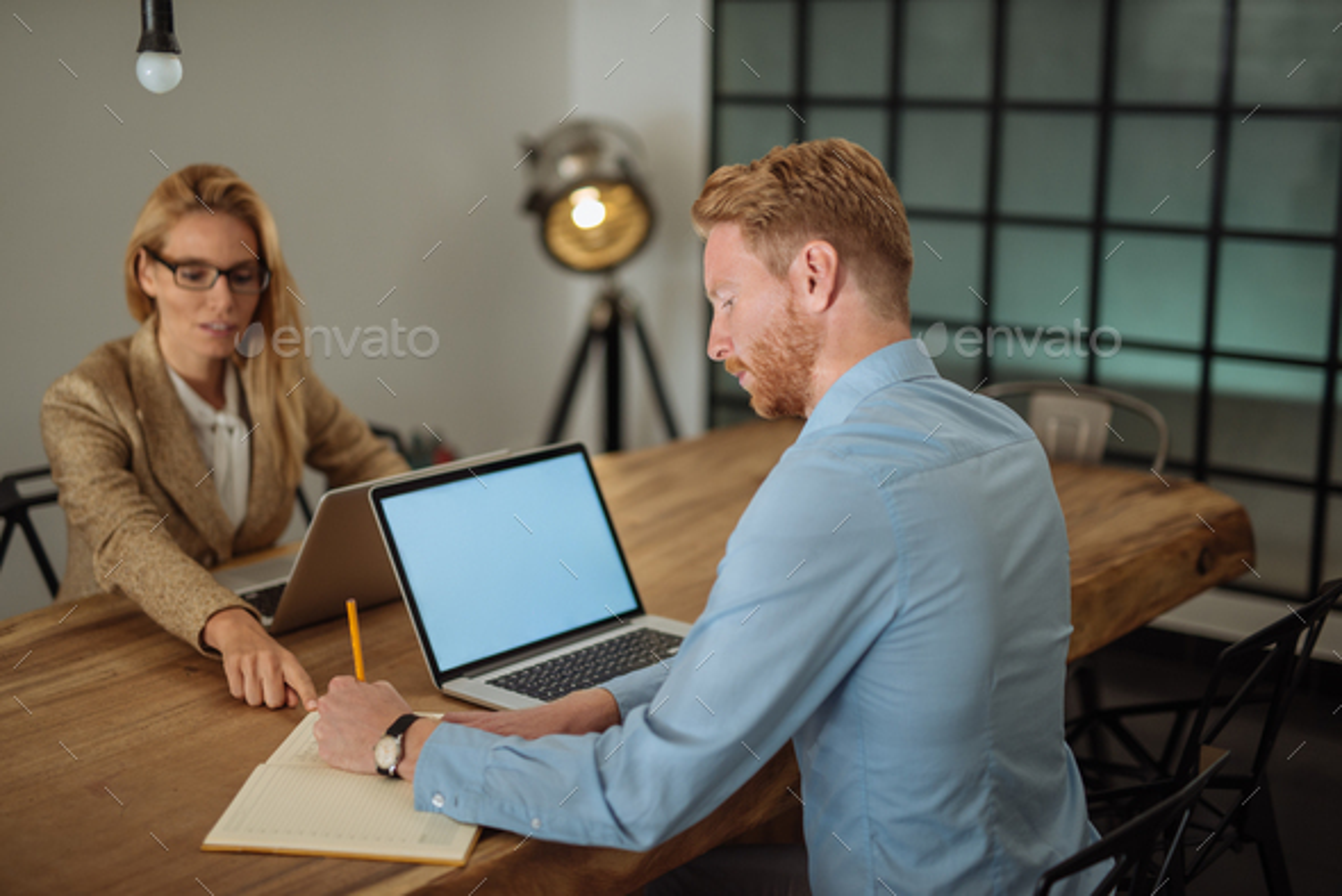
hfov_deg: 39.6
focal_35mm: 50
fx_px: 1865
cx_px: 671
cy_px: 448
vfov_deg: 27.0
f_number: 1.6
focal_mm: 50
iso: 400
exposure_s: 1/320
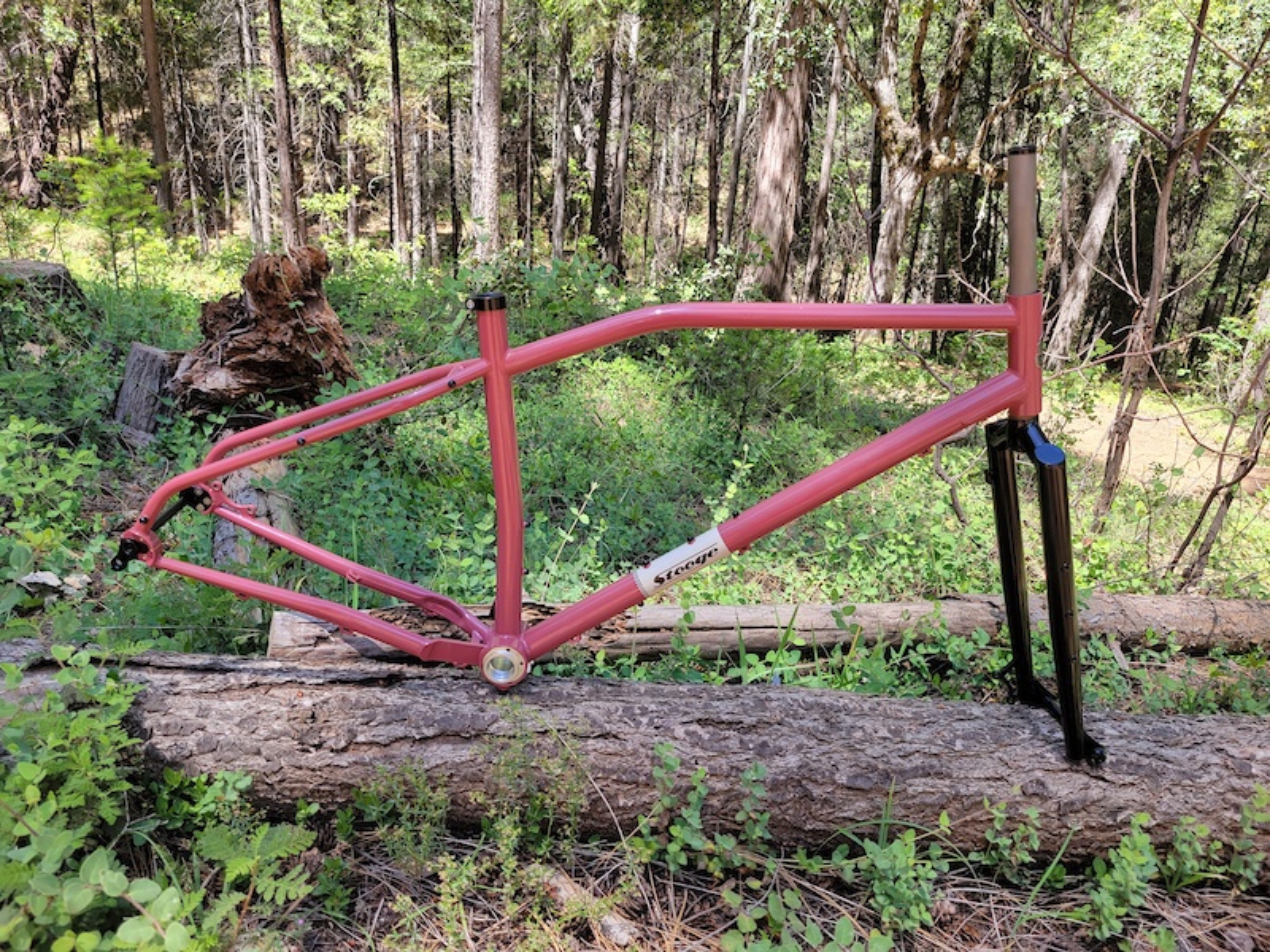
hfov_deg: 67.3
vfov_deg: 53.1
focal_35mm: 26
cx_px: 635
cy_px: 476
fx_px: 954
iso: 40
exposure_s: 1/189
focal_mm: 5.4
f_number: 1.8
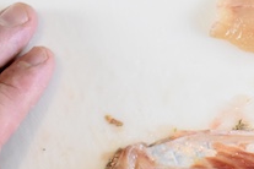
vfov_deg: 8.7
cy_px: 132
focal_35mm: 158
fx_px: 1115
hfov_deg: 12.7
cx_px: 304
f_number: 4.5
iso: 2000
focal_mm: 34
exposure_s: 1/125
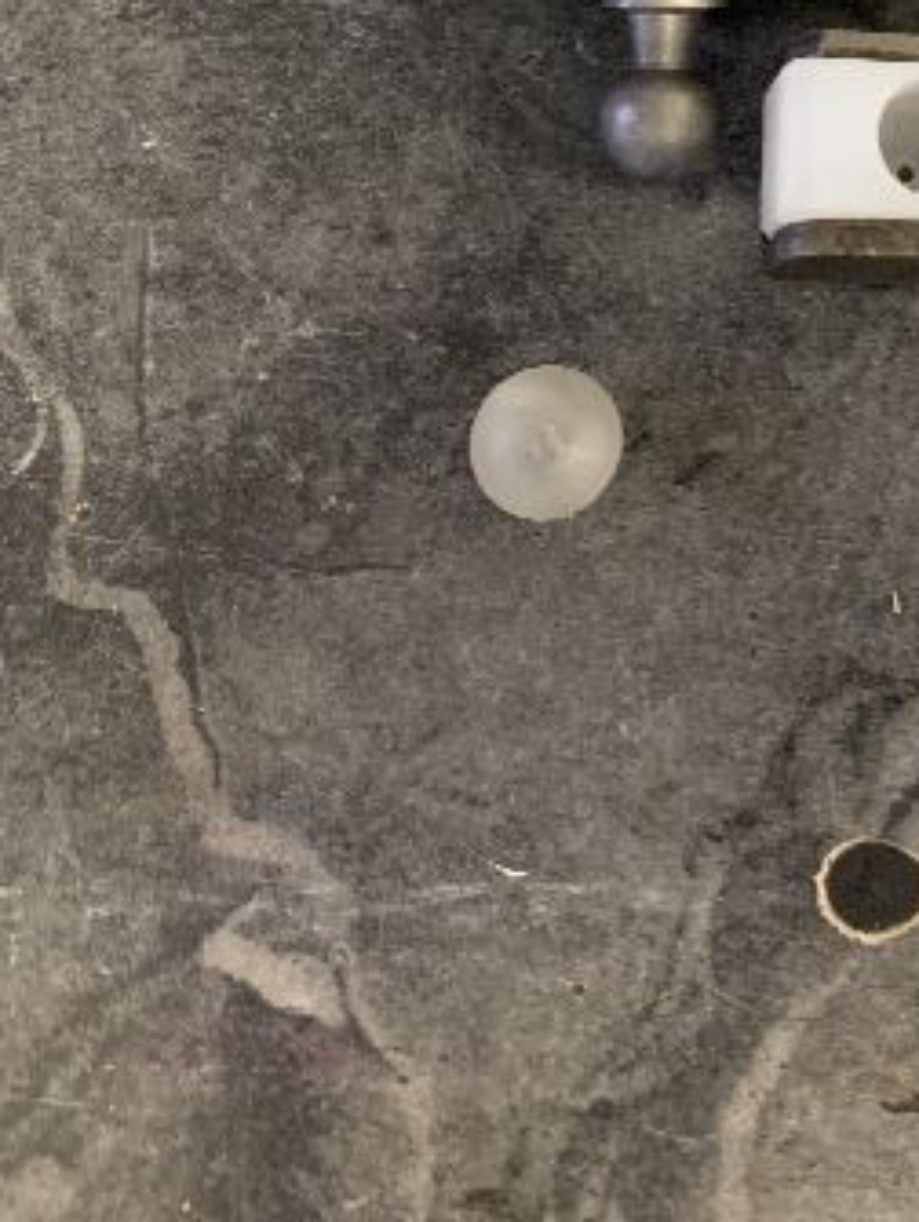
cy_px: -179
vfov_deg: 27.9
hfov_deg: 22.4
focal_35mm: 62
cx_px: 1007
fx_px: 2190
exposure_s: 1/40
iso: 400
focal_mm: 4.25
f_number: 1.8
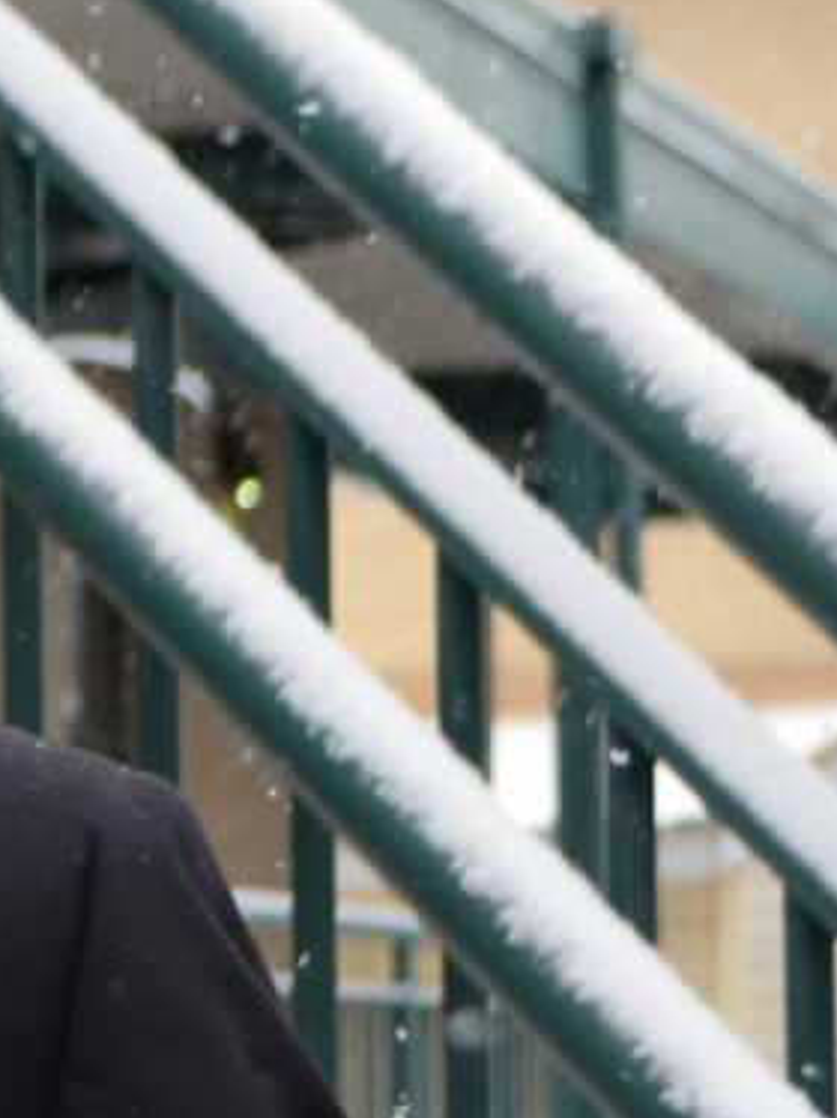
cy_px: 813
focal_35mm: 205
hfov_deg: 7.1
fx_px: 6617
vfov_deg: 9.6
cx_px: -586
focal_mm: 26
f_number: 4.2
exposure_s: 1/500
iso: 400
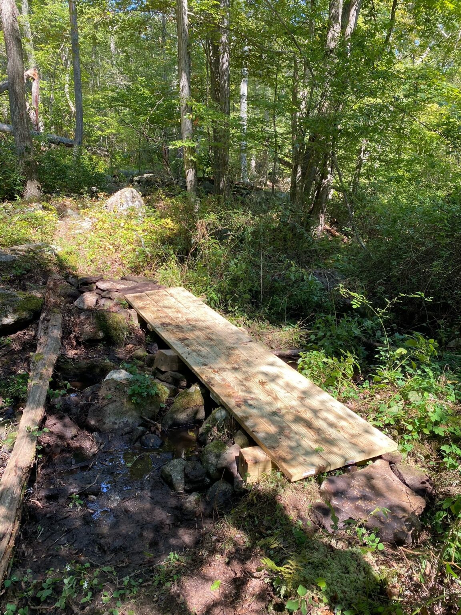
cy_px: 308
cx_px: 230
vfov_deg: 67.3
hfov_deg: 53.1
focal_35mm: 26
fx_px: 462
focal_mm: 4.25
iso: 32
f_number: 1.8
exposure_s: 1/195
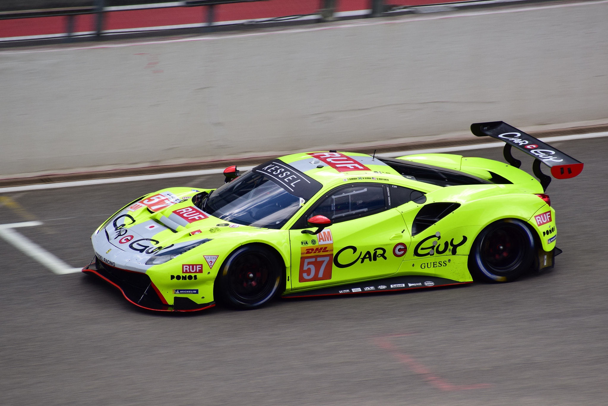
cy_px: 203
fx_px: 7602
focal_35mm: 450
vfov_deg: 3.1
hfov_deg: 4.6
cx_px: 304
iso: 400
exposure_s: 1/500
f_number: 10
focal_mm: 300
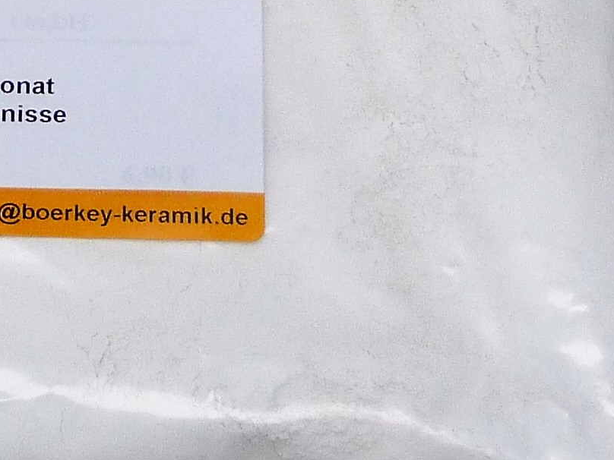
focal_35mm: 184
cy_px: -236
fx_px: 3264
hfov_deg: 10.6
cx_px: -39
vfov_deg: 7.9
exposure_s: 1/200
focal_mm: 7.1
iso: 100
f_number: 4
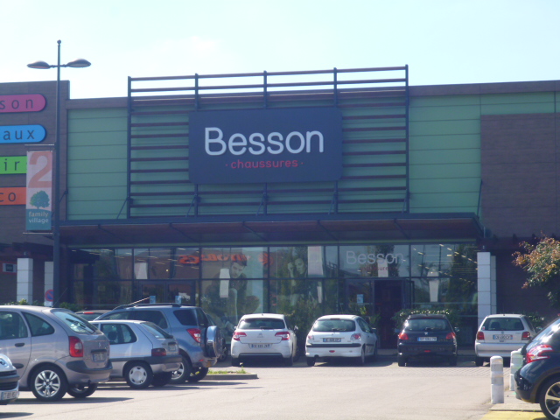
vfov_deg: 17.0
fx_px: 1407
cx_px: 280
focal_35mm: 87
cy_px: 210
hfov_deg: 22.5
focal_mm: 15.5
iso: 100
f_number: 5.8
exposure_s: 1/160
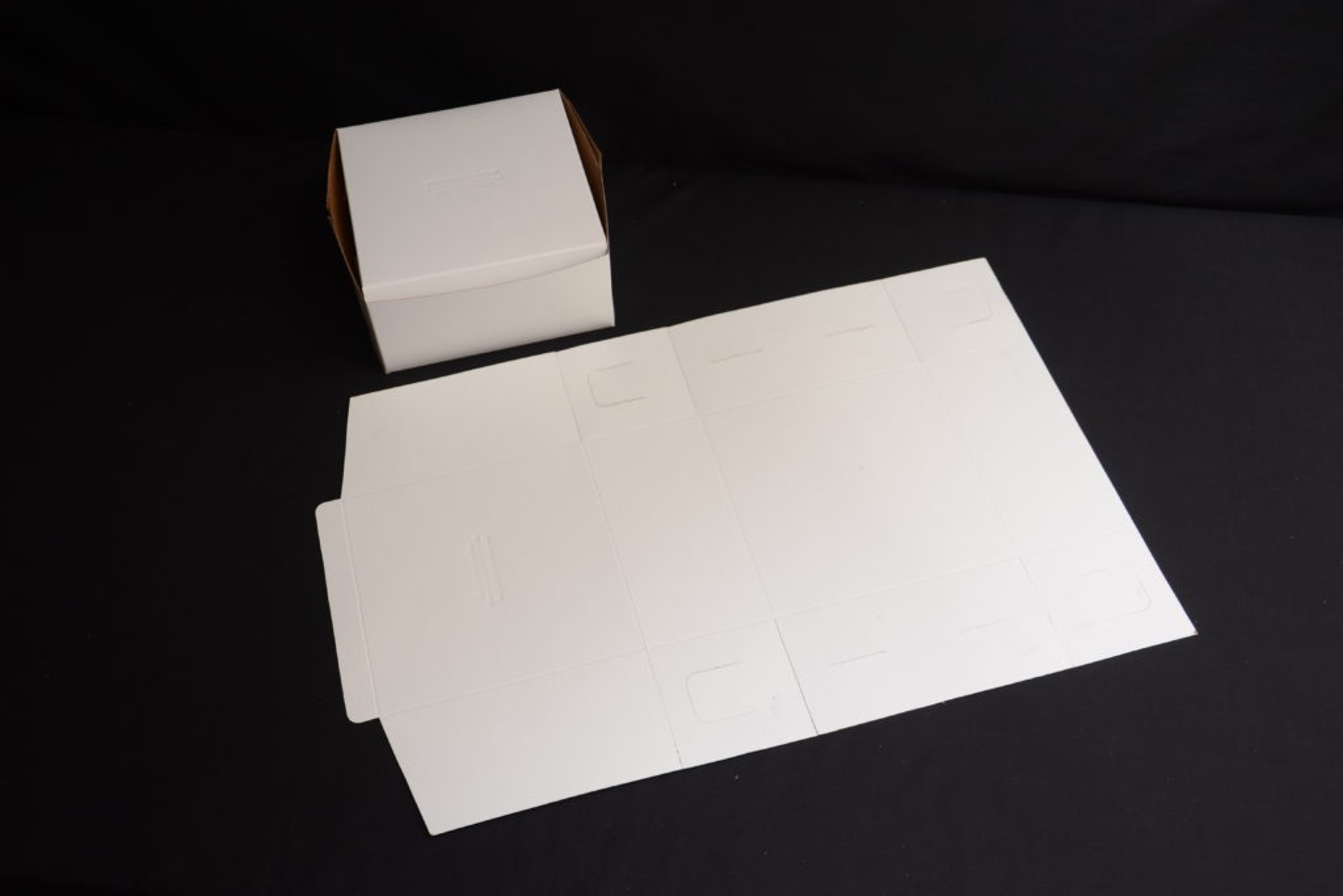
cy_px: 448
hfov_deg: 53.1
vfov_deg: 36.9
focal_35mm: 36
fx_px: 1343
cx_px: 672
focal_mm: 24
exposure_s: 1/60
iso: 100
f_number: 4
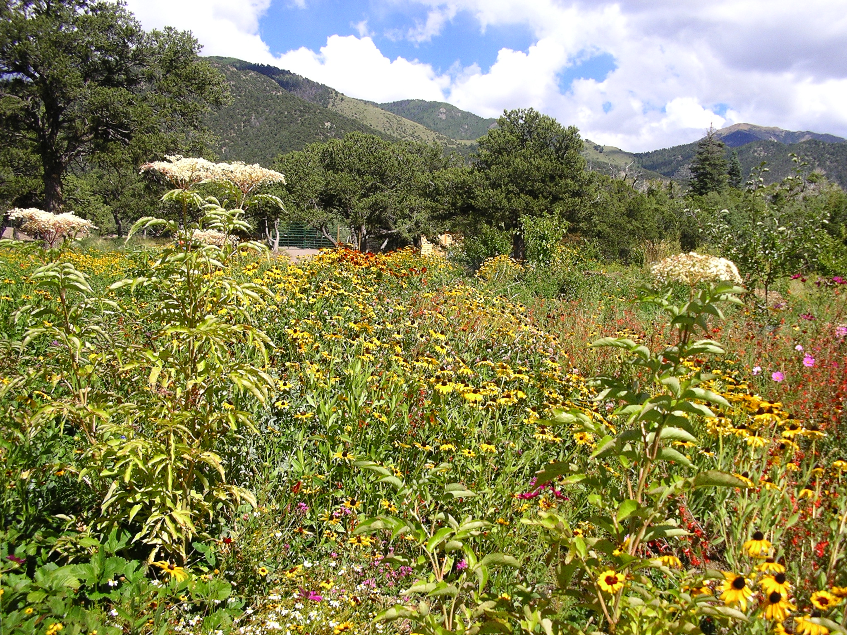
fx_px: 930
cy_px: 318
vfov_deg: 37.7
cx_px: 424
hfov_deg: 49.0
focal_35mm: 38
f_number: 4.1
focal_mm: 5.8
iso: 50
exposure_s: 1/640
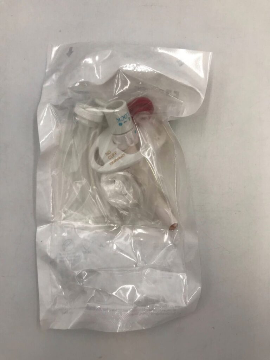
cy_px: 180
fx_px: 291
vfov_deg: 63.4
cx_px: 135
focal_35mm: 28
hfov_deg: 49.7
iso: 25
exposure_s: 1/60
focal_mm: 3.99
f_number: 1.8
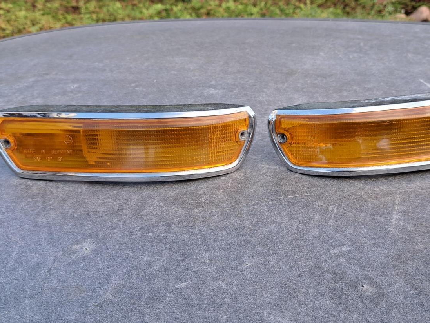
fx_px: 435
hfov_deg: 52.4
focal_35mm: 35
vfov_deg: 40.7
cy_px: 173
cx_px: 249
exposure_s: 1/100
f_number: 1.8
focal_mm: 5.23
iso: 50
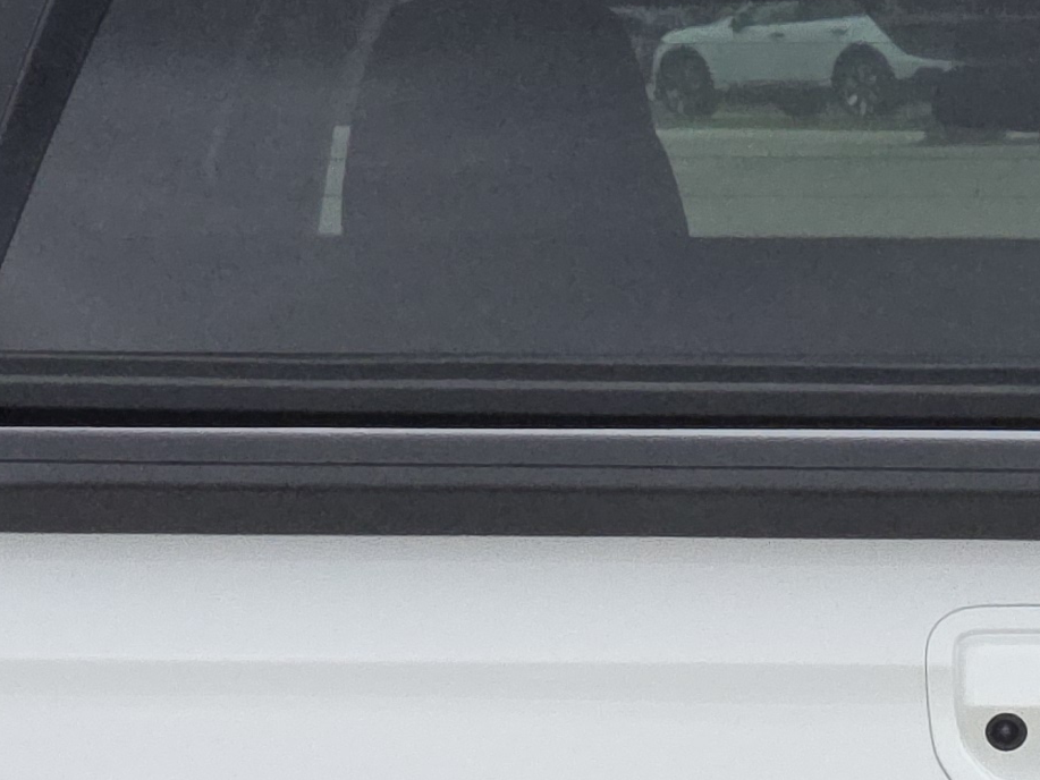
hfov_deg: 6.6
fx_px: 9044
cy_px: 1187
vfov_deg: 4.9
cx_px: 1093
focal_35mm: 301
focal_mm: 7.9
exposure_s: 1/2000
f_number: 2.4
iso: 125
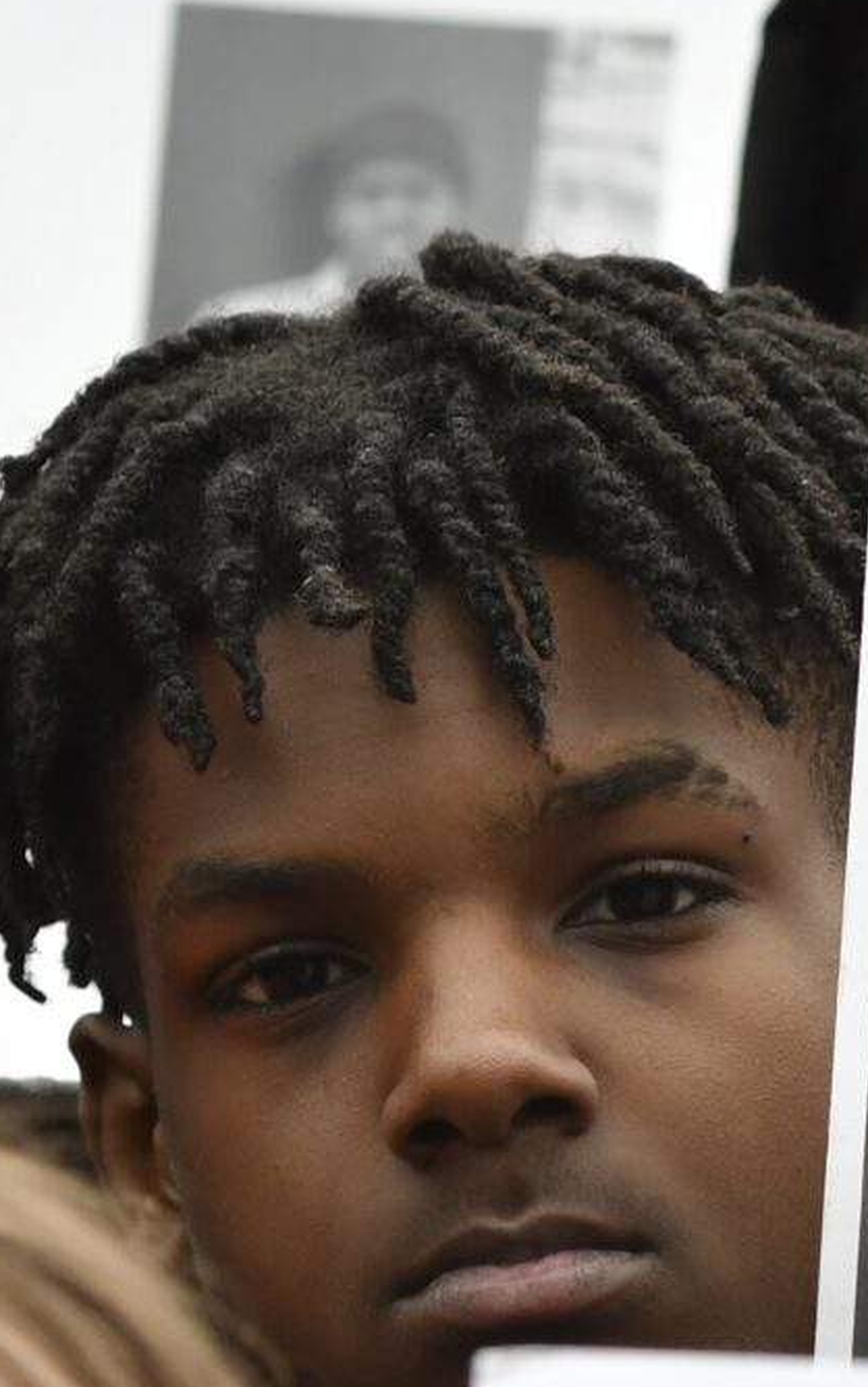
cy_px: 1446
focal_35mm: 457
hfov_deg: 2.9
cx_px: 1888
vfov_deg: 4.6
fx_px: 17282
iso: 500
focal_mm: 78
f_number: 5.6
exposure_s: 1/800
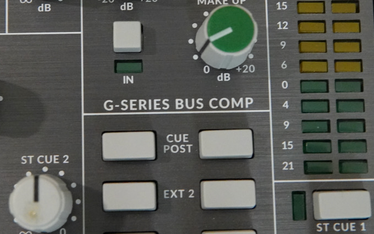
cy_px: 52
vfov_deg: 15.1
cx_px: 163
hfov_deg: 24.1
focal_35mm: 86
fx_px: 877
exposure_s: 1/40
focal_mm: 30
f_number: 6.3
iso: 6400
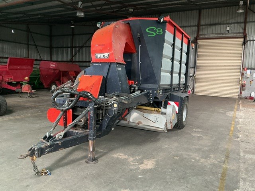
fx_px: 214
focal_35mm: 29
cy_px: 96
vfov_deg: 48.2
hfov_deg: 61.7
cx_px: 128
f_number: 1.8
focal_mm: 3
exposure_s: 1/60
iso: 200
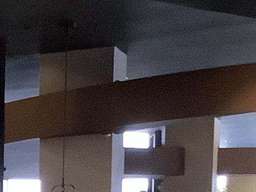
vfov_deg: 7.8
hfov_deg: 10.4
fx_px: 1279
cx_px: -286
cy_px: 499
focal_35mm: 173
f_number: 2.4
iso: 500
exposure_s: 1/30
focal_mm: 3.3
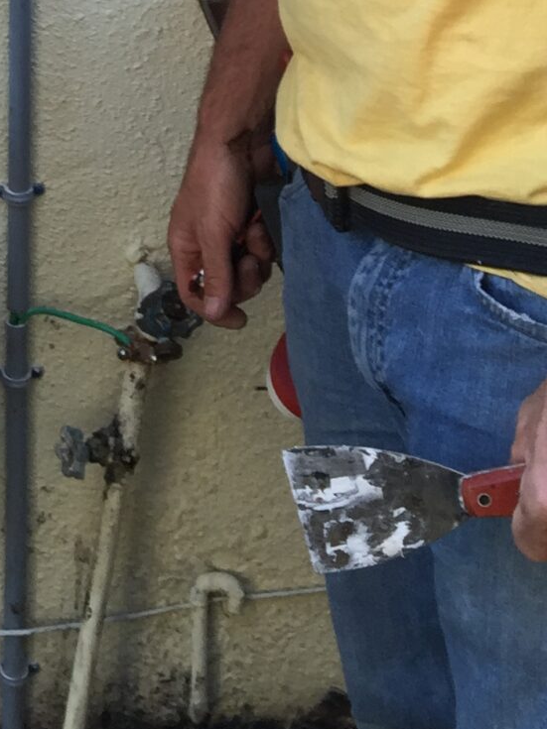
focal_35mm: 101
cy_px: -510
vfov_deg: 16.7
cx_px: -136
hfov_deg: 14.1
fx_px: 2129
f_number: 2.2
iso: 32
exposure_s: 1/123
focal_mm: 4.15
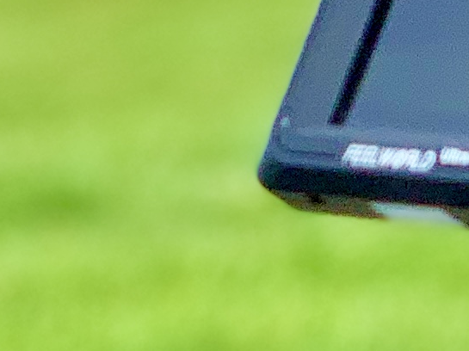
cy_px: -169
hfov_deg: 5.1
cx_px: -223
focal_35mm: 385
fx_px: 5213
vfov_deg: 3.8
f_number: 2.4
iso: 16
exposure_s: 1/1142
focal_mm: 6
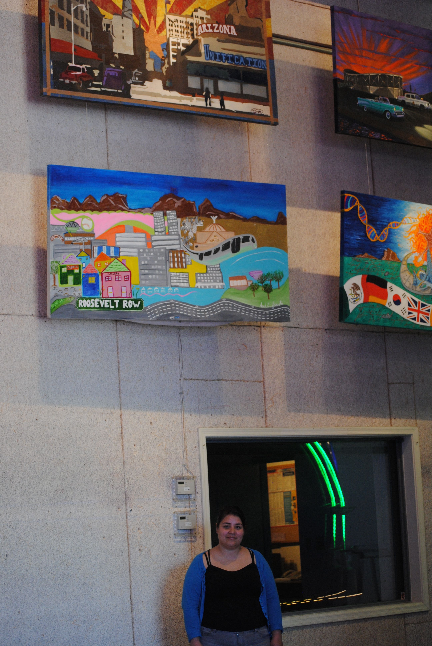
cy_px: 323
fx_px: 1481
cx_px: 216
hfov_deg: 16.6
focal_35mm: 82
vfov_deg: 24.6
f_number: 4
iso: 450
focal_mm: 55
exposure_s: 1/30
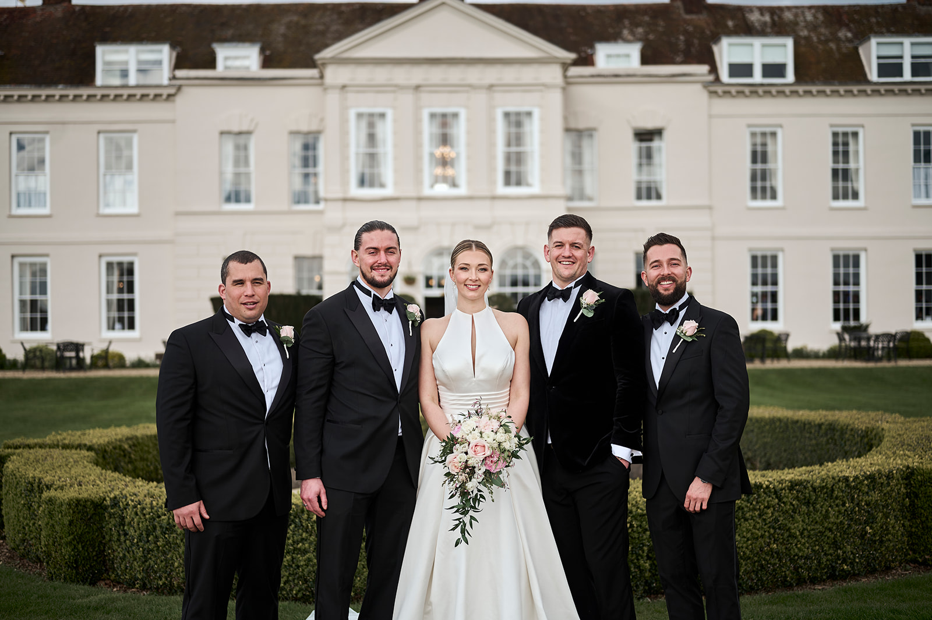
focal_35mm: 50
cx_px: 466
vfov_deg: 27.0
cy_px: 310
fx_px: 1294
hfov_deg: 39.6
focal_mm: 50
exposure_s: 1/3200
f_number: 1.8
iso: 100
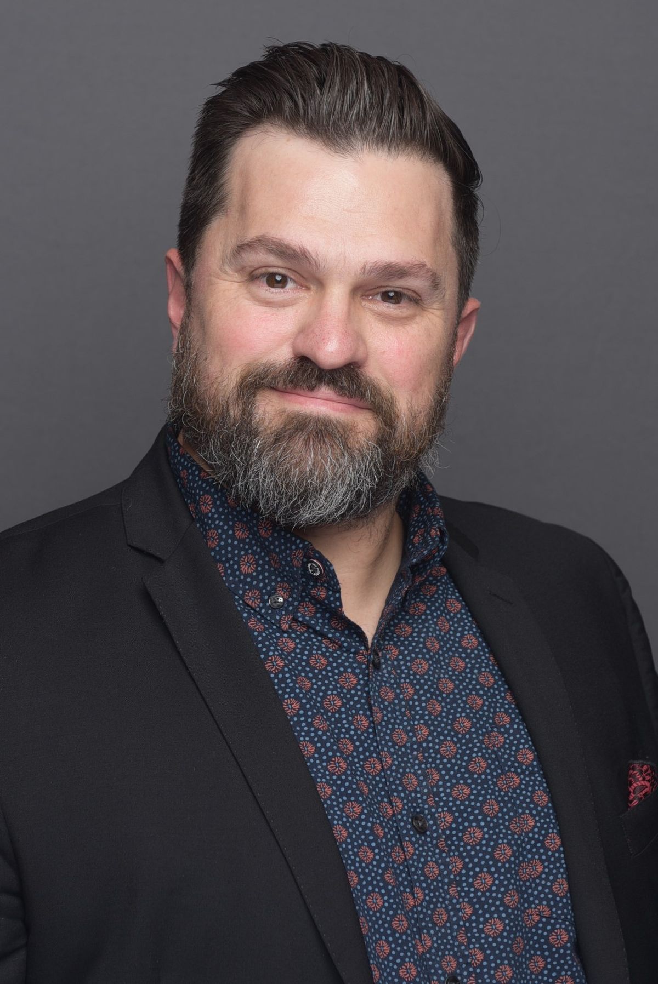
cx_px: 329
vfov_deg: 19.4
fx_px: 2874
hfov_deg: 13.1
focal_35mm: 105
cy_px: 492
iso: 100
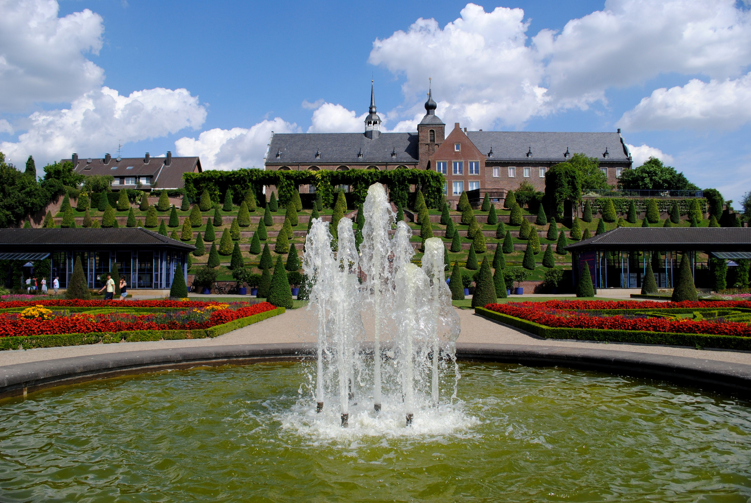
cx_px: 376
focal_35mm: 27
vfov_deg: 48.1
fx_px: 564
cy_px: 252
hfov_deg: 67.3
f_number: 5.6
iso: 200
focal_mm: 18
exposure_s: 1/1250
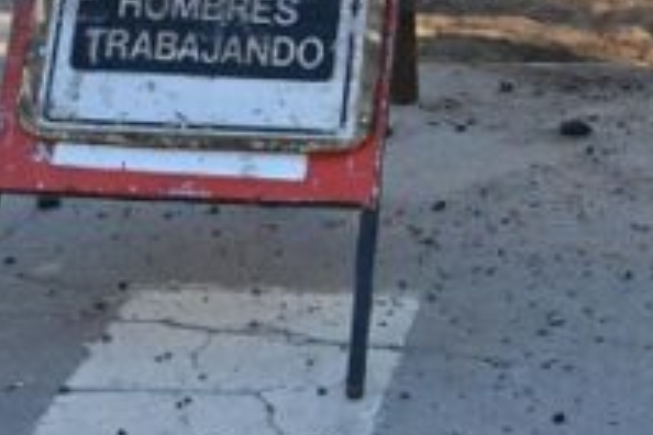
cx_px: 564
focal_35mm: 148
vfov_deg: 9.0
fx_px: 2684
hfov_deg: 13.8
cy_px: -260
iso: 5000
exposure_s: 1/8000
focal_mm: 42
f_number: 5.6
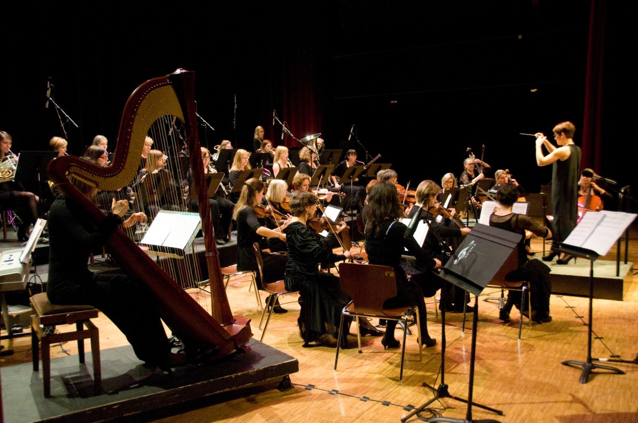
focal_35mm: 33
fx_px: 584
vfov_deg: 39.9
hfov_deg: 57.3
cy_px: 212
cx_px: 319
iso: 3200
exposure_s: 1/125
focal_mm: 22
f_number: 4
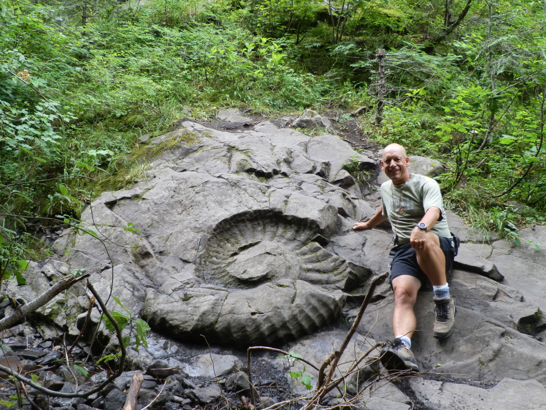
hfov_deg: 49.0
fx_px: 599
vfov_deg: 37.7
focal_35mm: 38
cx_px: 273
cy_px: 205
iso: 100
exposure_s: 1/60
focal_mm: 6.85
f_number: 3.5
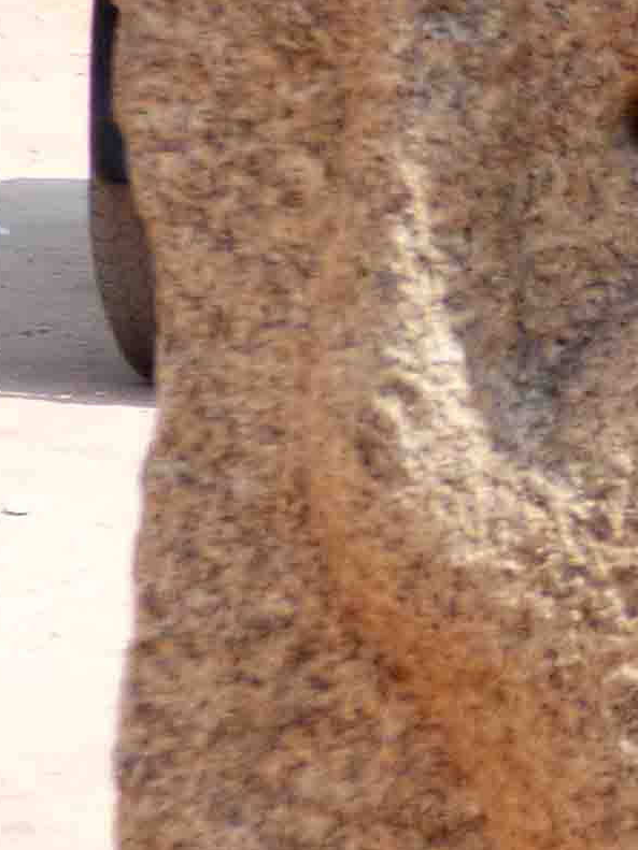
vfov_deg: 7.5
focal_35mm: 264
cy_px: -8
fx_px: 6489
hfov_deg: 5.4
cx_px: 1728
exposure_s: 1/500
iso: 100
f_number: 3.8
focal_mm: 8.24
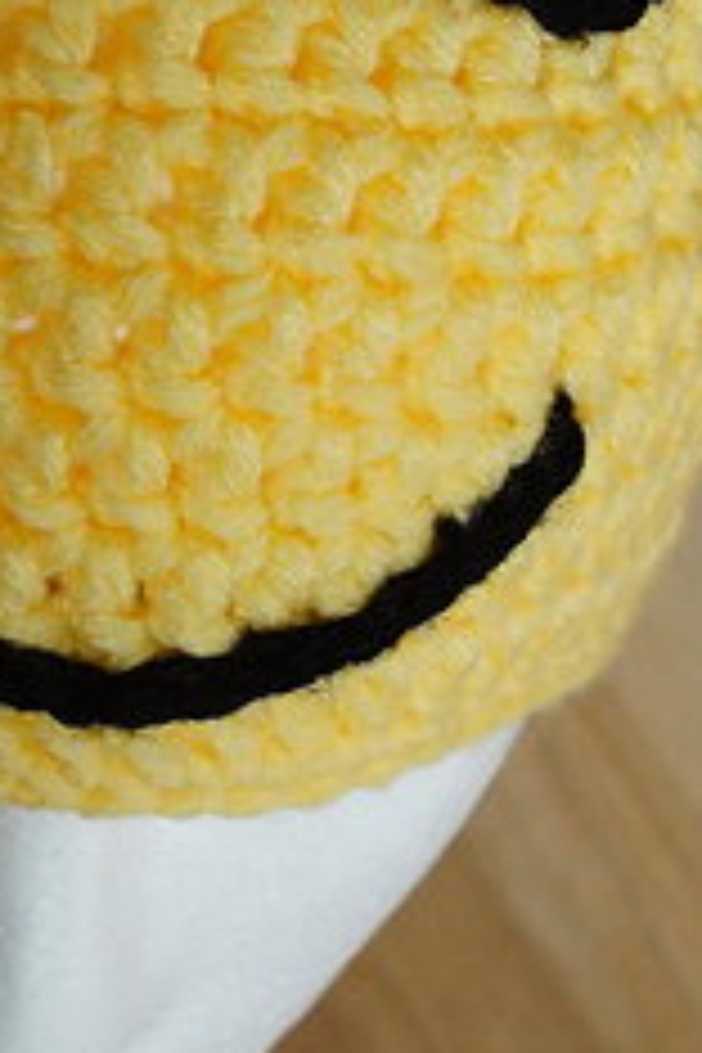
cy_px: 99
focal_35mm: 143
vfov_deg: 14.2
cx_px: 68
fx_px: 4193
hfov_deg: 9.5
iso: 1600
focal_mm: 35
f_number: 5.6
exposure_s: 1/100
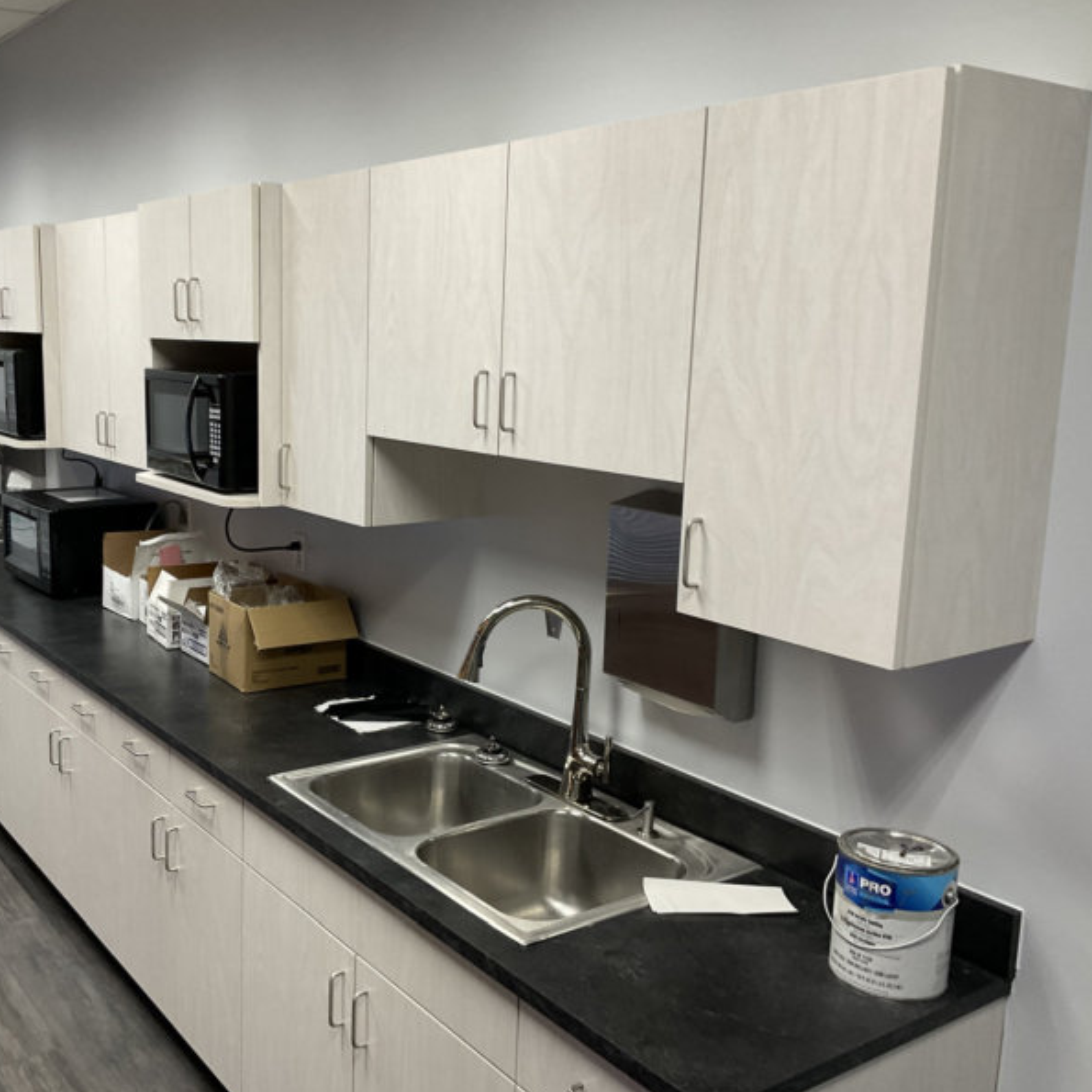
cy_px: 543
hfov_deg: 46.5
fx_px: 1249
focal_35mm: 35
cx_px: 368
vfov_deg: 47.2
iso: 50
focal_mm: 3
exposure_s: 1/60
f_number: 1.8
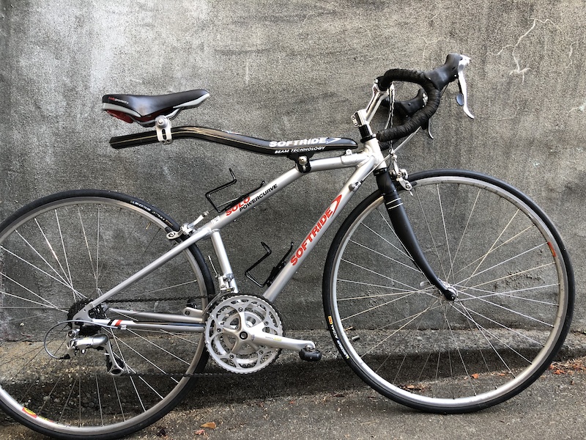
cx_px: 293
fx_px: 474
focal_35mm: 28
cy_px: 220
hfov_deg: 63.4
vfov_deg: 49.7
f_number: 1.8
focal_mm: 3.99
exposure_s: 1/40
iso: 25
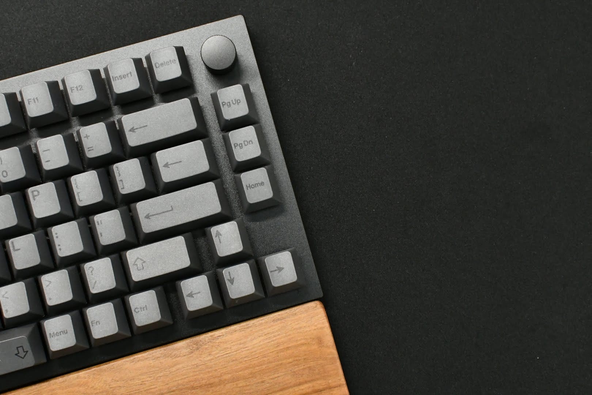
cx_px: 296
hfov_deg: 38.2
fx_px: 855
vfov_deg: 26.0
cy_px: 198
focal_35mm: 52
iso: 5600
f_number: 5.6
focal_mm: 35
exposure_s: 1/160
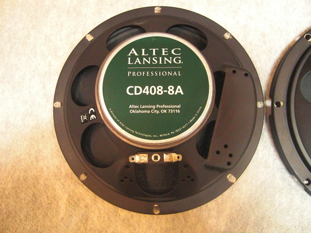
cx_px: 156
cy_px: 116
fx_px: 252
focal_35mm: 28
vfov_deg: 49.7
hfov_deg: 63.4
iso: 800
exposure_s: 1/25
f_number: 2.6
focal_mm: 4.9
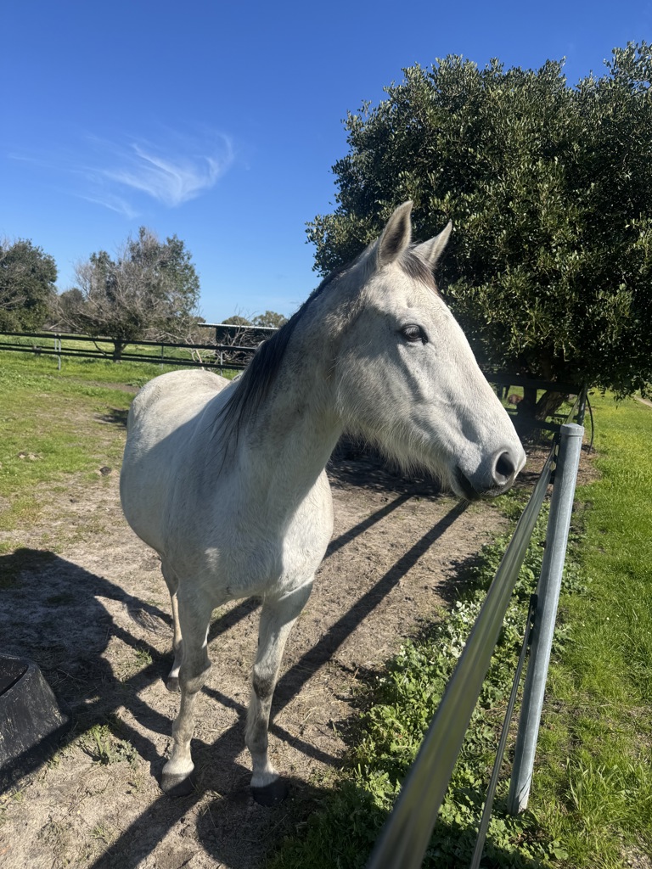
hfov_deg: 56.8
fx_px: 603
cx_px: 326
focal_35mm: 24
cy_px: 434
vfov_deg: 71.6
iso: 80
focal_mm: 6.76
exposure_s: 1/4310
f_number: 1.78
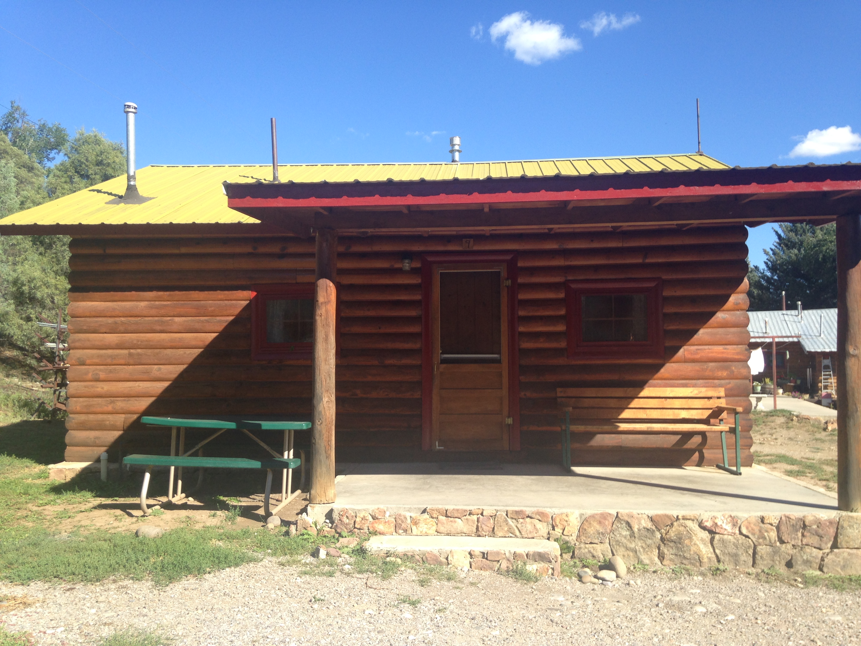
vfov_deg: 42.9
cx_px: 430
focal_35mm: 33
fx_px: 821
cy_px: 323
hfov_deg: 55.4
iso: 50
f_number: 2.4
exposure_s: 1/638
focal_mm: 4.12
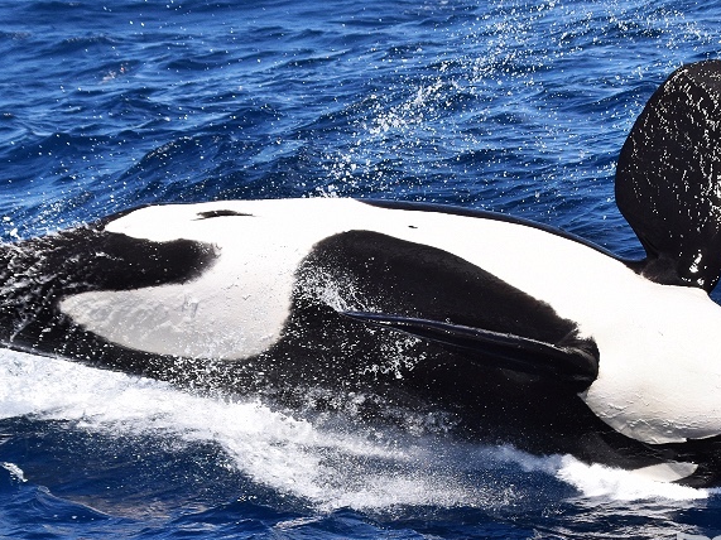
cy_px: 290
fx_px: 4102
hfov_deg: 10.0
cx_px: 268
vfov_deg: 7.5
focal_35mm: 197
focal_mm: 78
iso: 400
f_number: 8
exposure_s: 1/2000
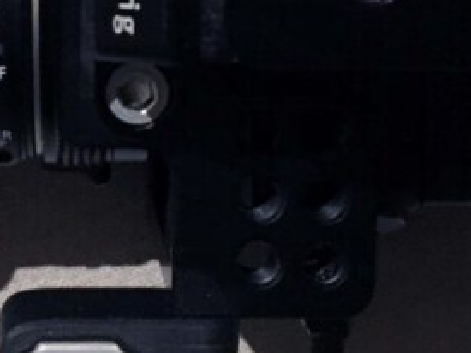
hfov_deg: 14.6
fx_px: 1836
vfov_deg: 10.8
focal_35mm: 135
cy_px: -34
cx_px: 144
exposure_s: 1/15
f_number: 2.2
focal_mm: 4.15
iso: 400
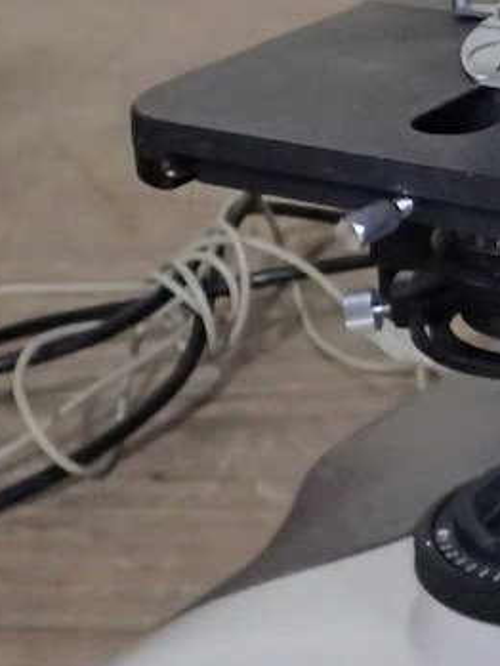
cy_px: -32
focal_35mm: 110
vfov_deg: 17.4
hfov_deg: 13.2
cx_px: 567
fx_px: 2117
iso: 800
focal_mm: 5.5
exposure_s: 1/30
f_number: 2.3
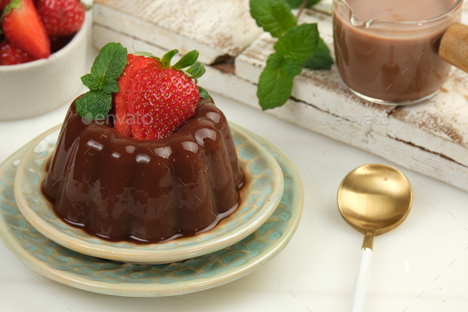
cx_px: 234
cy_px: 156
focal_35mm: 272
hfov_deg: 7.6
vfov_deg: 5.0
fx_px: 3535
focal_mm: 181.1
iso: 200
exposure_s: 1/125
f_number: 11
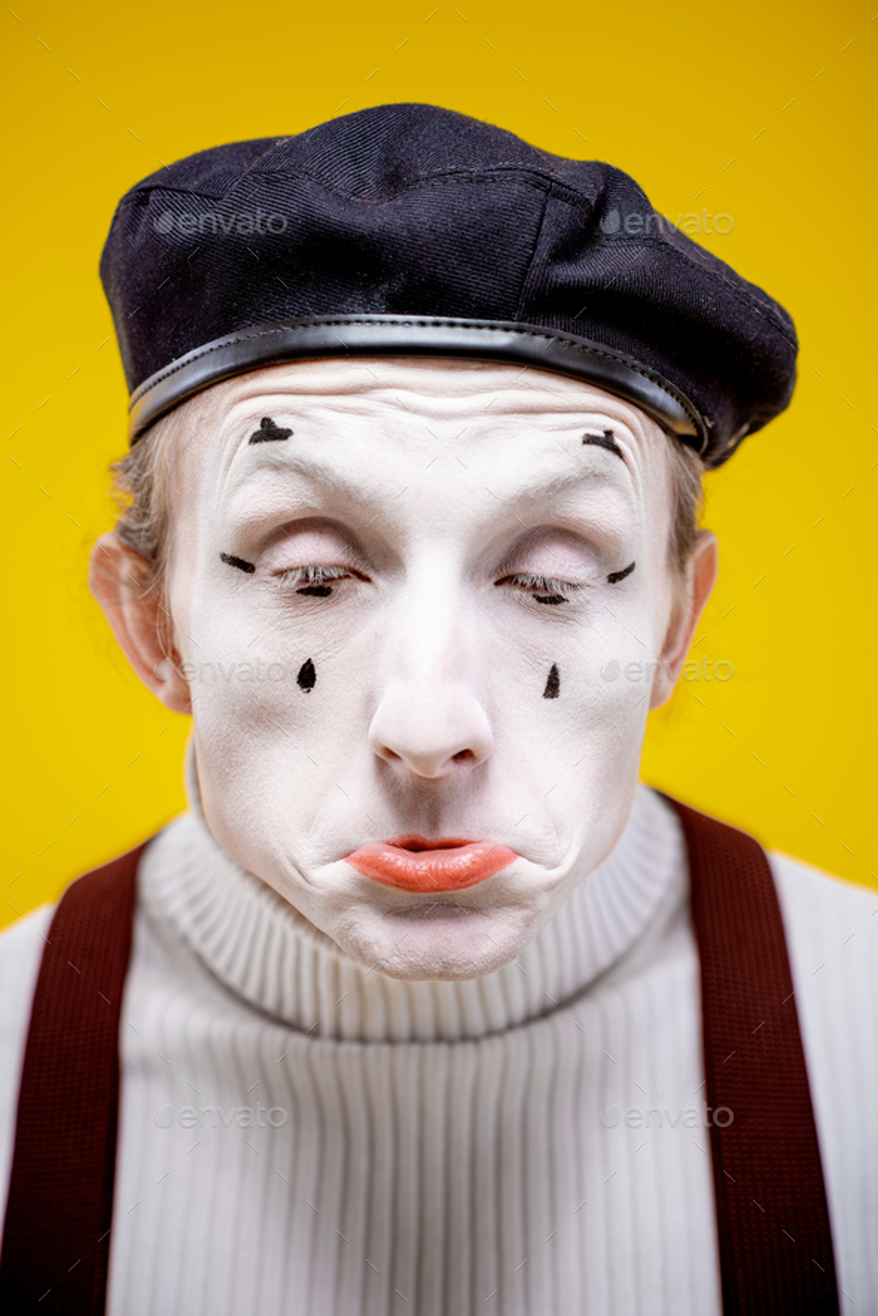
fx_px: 3107
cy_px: 658
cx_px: 439
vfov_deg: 23.9
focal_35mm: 85
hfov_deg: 16.1
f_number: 4
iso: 125
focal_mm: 85
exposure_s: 1/200
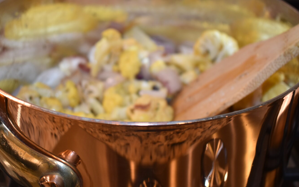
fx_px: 424
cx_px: 140
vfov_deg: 24.9
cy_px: 93
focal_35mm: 52
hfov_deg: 38.9
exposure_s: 1/60
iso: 400
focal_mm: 22
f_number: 3.8
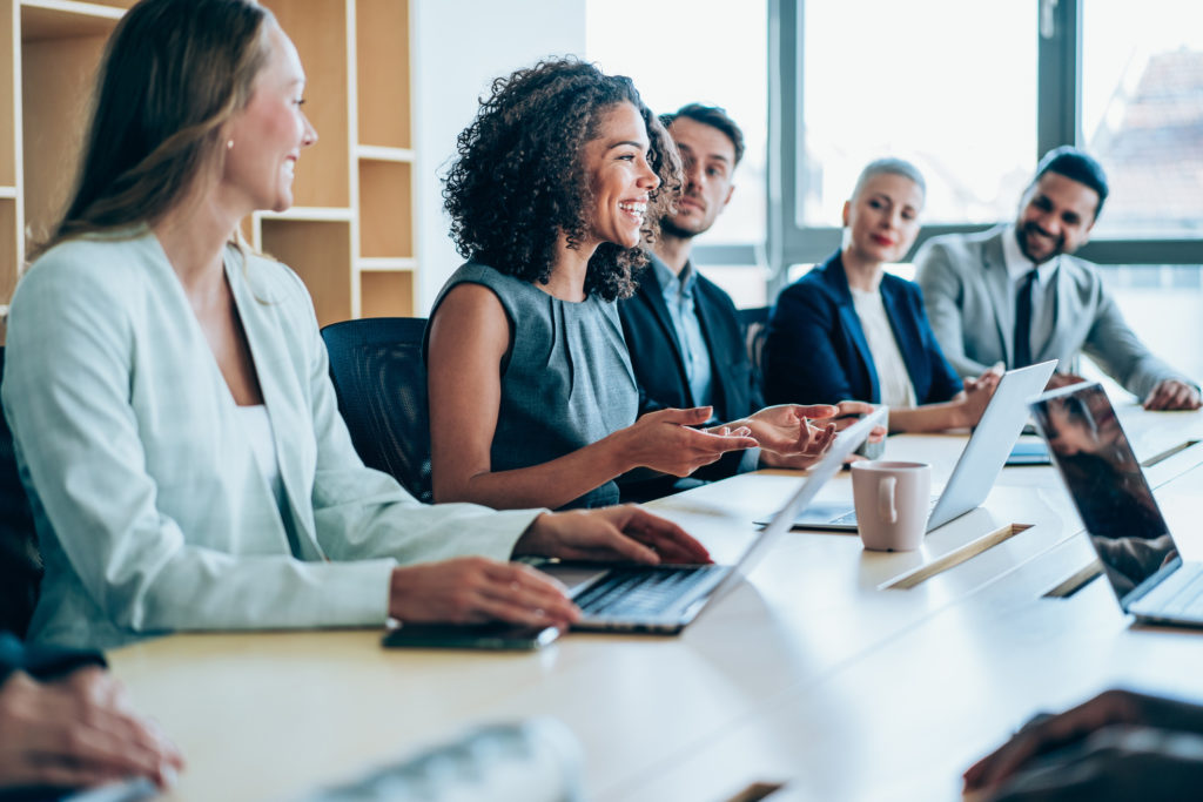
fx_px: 1838
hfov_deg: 36.2
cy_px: 401
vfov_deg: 24.6
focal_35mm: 55
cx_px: 602
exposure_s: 1/320
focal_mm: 55
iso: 400
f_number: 2
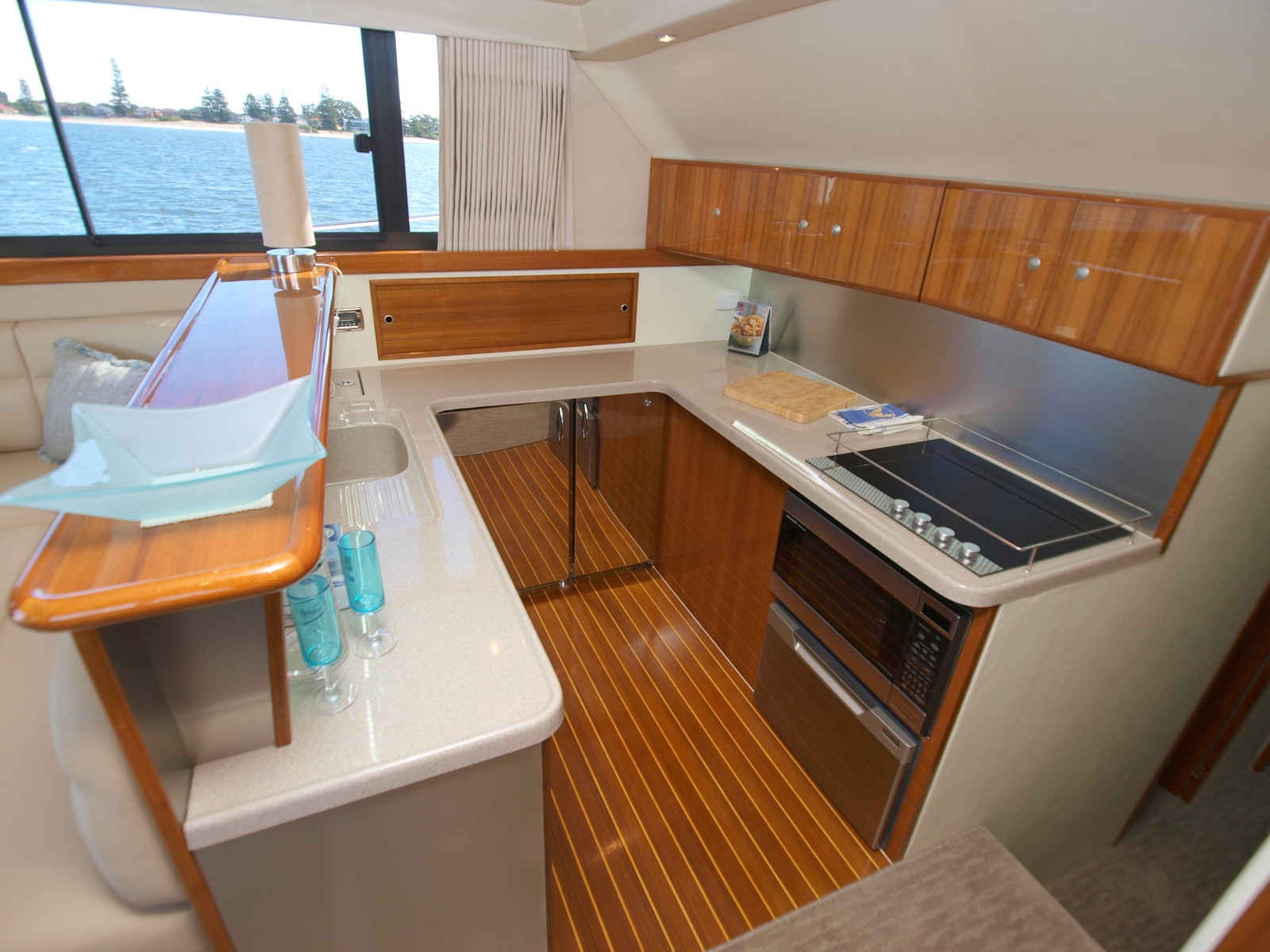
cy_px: 476
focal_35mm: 18
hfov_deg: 87.8
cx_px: 635
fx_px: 660
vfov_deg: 71.6
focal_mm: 9
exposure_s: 1/60
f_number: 4
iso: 100
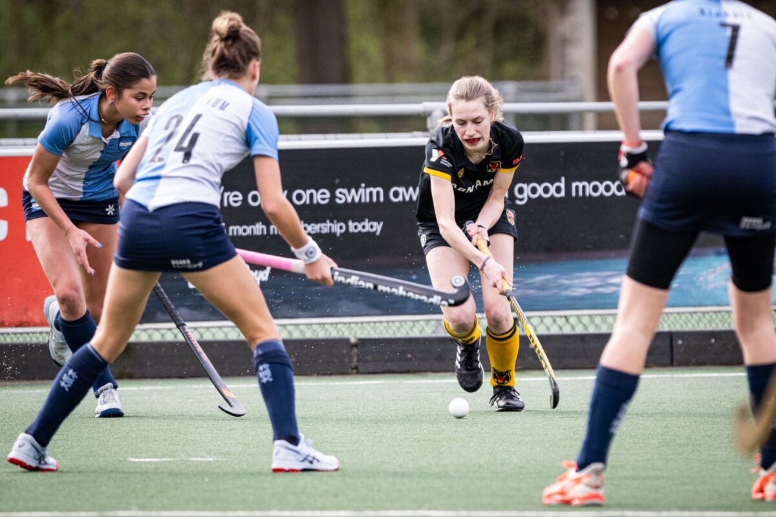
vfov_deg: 2.3
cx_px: 388
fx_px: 12932
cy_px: 258
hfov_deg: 3.4
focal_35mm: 600
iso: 2800
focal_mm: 600
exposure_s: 1/1250
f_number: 8
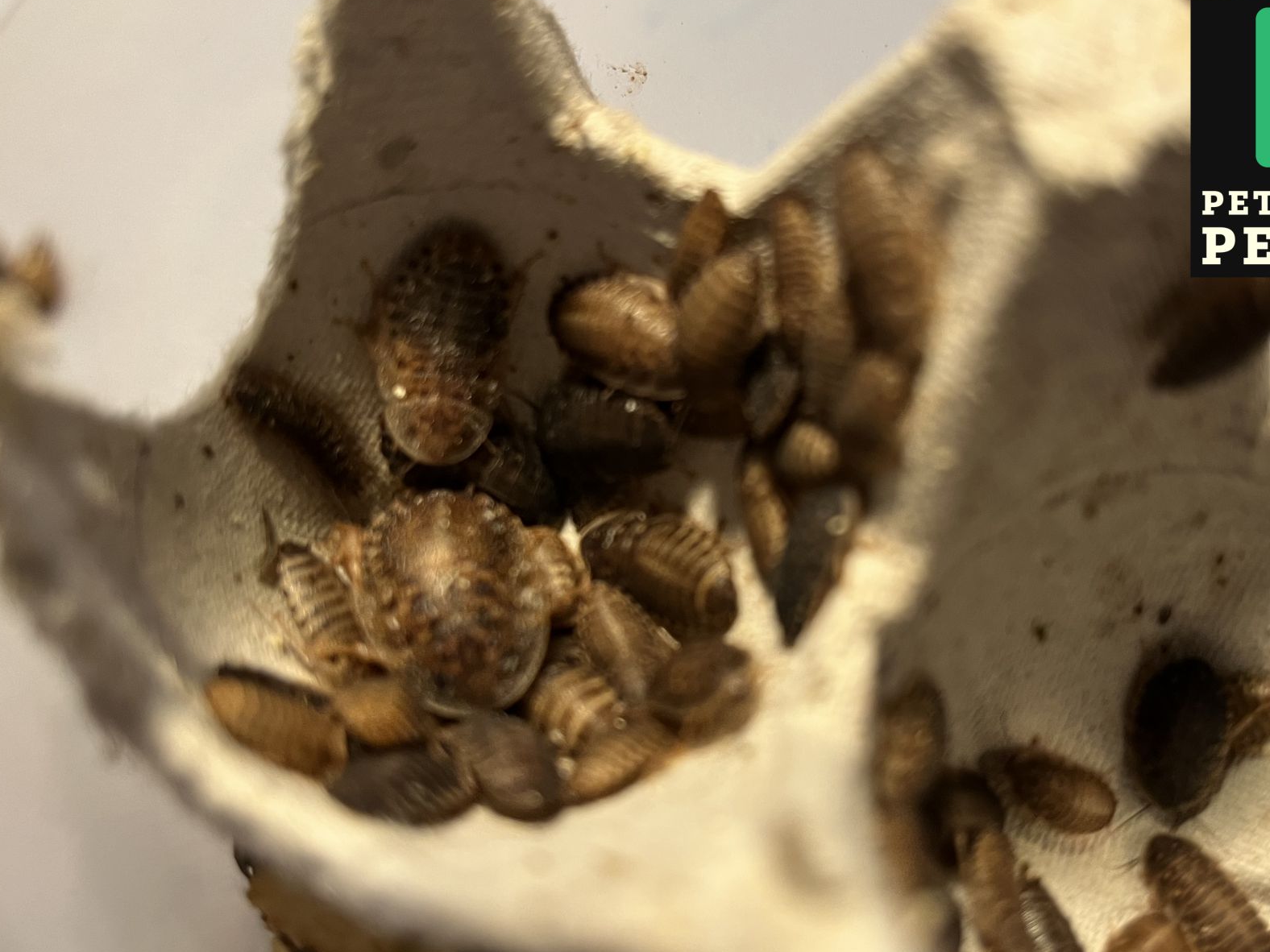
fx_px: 1211
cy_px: 515
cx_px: 735
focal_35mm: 33
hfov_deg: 55.1
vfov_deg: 42.9
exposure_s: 1/60
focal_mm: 5.1
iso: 200
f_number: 1.6
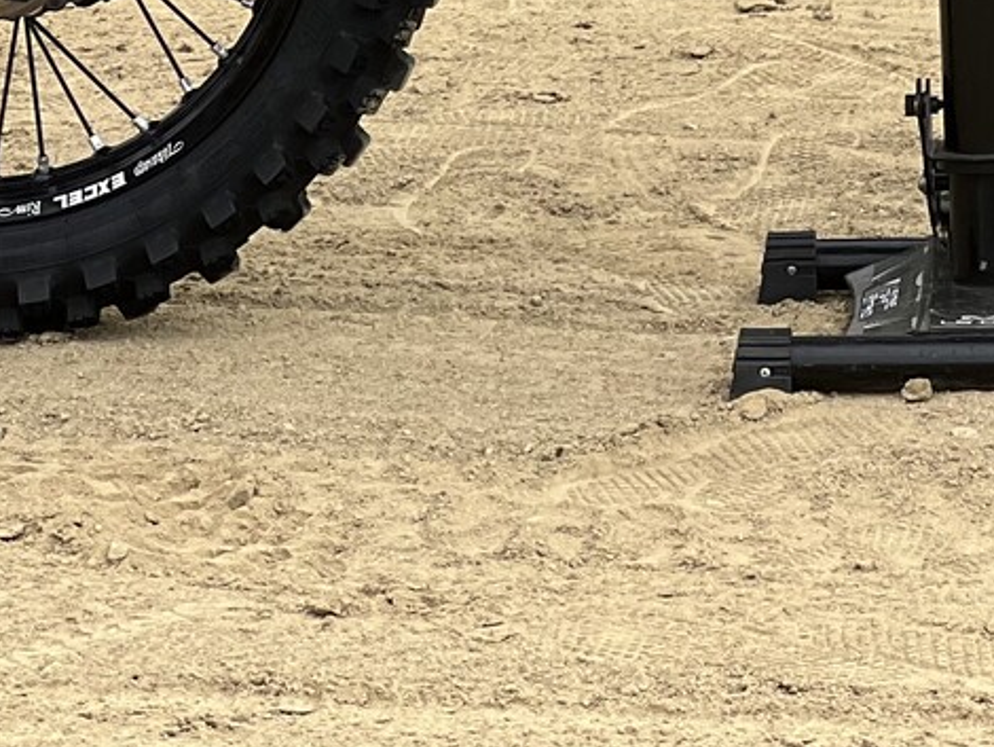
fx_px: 7527
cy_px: -504
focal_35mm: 262
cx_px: 939
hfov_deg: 7.5
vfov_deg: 5.6
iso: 25
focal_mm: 9
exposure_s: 1/259
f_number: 2.8
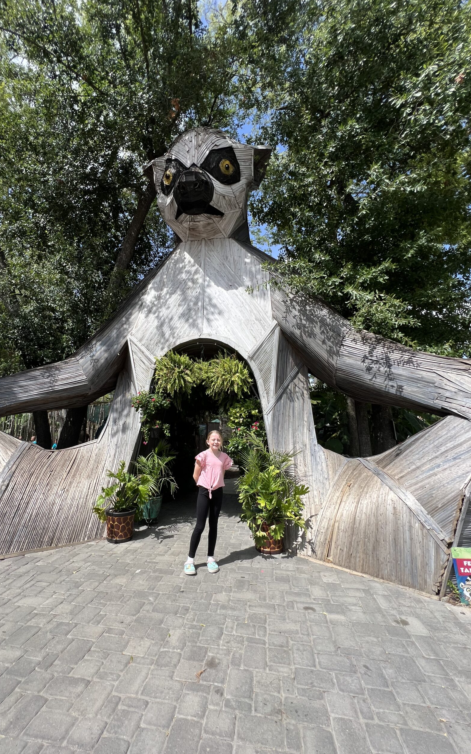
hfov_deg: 78.4
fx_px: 288
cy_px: 373
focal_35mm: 14
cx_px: 212
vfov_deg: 105.3
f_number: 1.8
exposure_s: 1/1357
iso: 32
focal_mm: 1.57
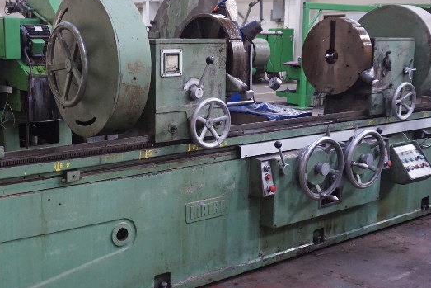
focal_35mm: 47
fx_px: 563
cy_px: 152
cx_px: 138
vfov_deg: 28.7
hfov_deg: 41.3
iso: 2000
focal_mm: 16
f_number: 3.5
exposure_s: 1/160
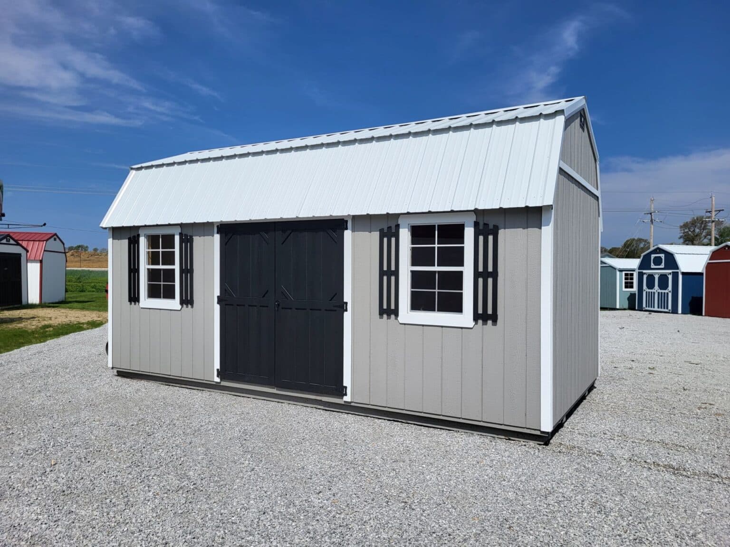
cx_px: 365
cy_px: 274
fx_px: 548
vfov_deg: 53.1
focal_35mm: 26
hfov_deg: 67.3
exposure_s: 1/5811
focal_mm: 5.4
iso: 40
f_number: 1.8
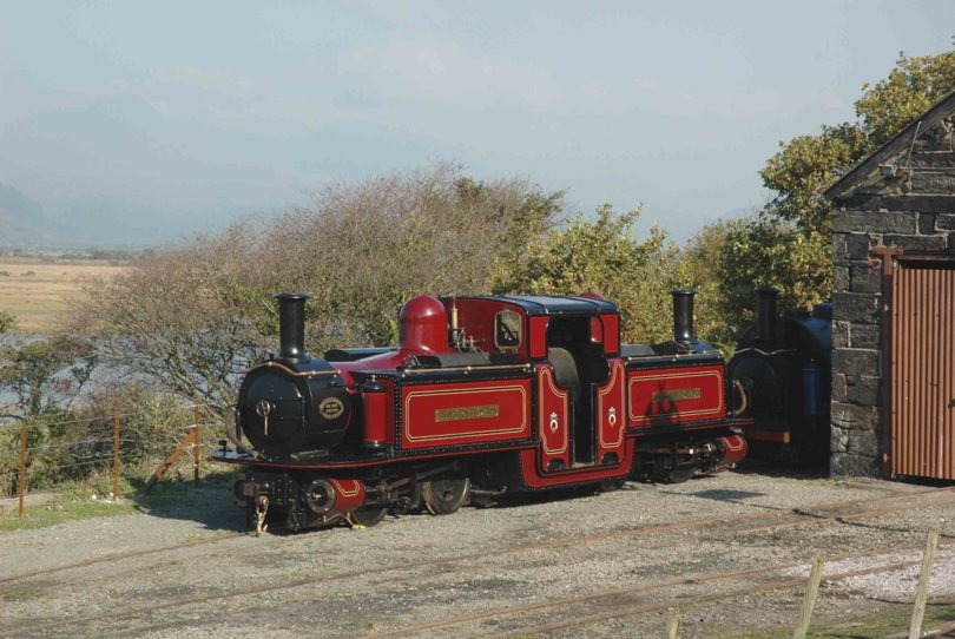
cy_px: 320
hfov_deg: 22.6
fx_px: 2390
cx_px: 478
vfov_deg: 15.2
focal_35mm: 90
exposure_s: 1/250
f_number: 8
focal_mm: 60
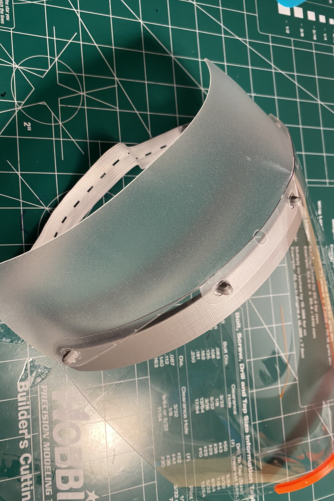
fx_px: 390
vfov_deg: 65.5
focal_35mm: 28
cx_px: 152
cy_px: 252
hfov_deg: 46.4
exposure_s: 1/60
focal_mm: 4.25
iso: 160
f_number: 1.8
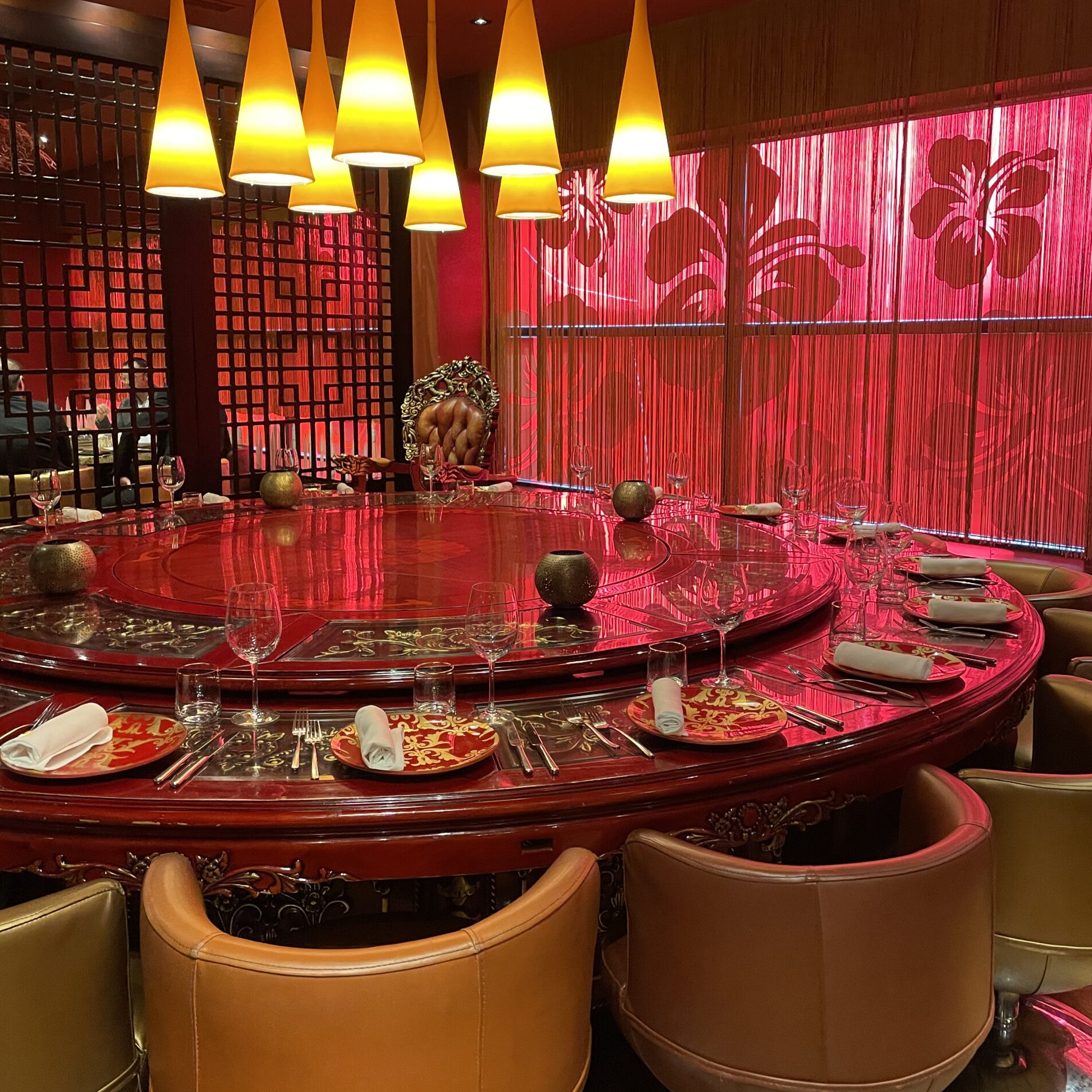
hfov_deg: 52.5
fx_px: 1106
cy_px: 492
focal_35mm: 31
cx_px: 542
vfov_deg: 52.4
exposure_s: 1/50
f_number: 1.6
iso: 320
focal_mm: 4.2
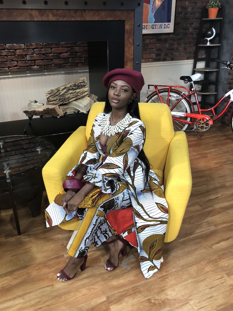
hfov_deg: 45.4
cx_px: 110
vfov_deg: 58.3
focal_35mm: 31
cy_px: 152
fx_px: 278
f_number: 1.8
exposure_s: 1/15
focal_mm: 3.99
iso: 40
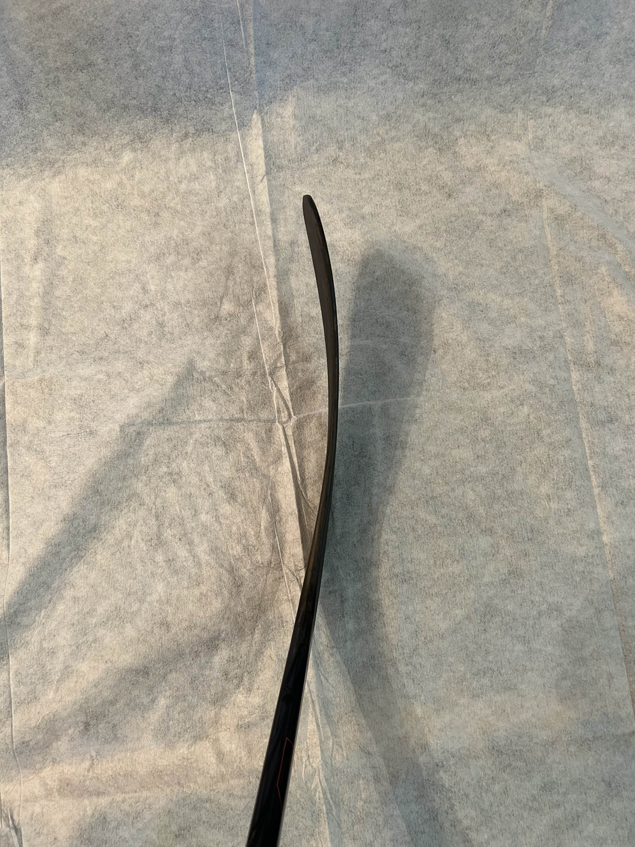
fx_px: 636
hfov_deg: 53.1
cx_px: 318
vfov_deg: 67.3
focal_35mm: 26
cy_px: 424
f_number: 1.5
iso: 200
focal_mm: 5.7
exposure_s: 1/60
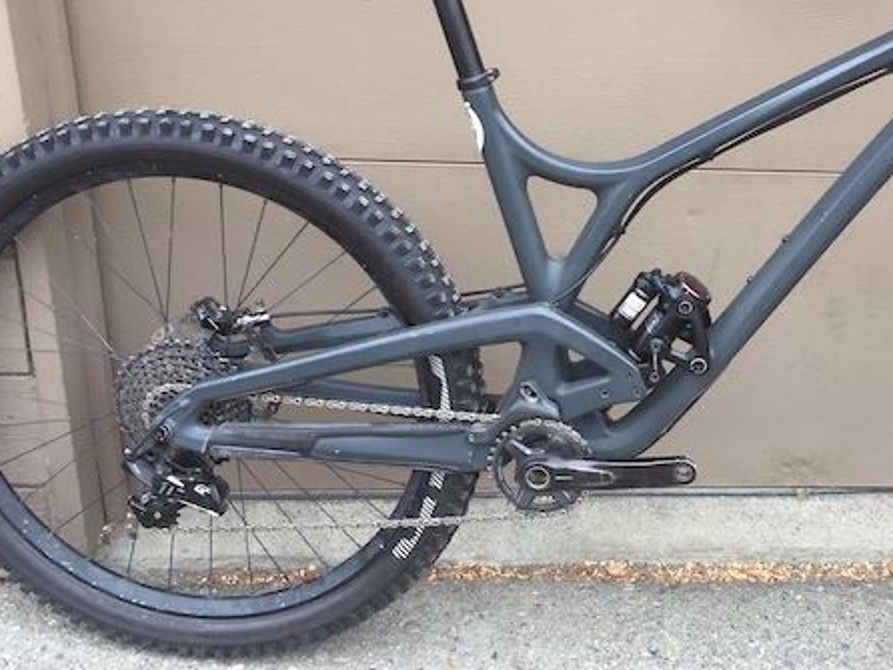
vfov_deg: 27.9
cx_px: 661
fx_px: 1342
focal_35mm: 52
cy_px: 246
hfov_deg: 36.0
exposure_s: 1/60
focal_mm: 4.15
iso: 32
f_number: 2.2
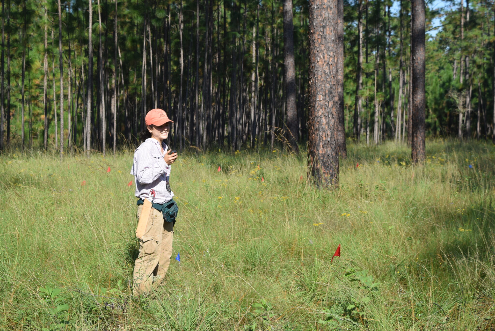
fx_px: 826
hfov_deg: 33.4
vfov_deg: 22.7
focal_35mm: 60
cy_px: 166
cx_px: 248
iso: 250
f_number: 8
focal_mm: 40
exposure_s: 1/250
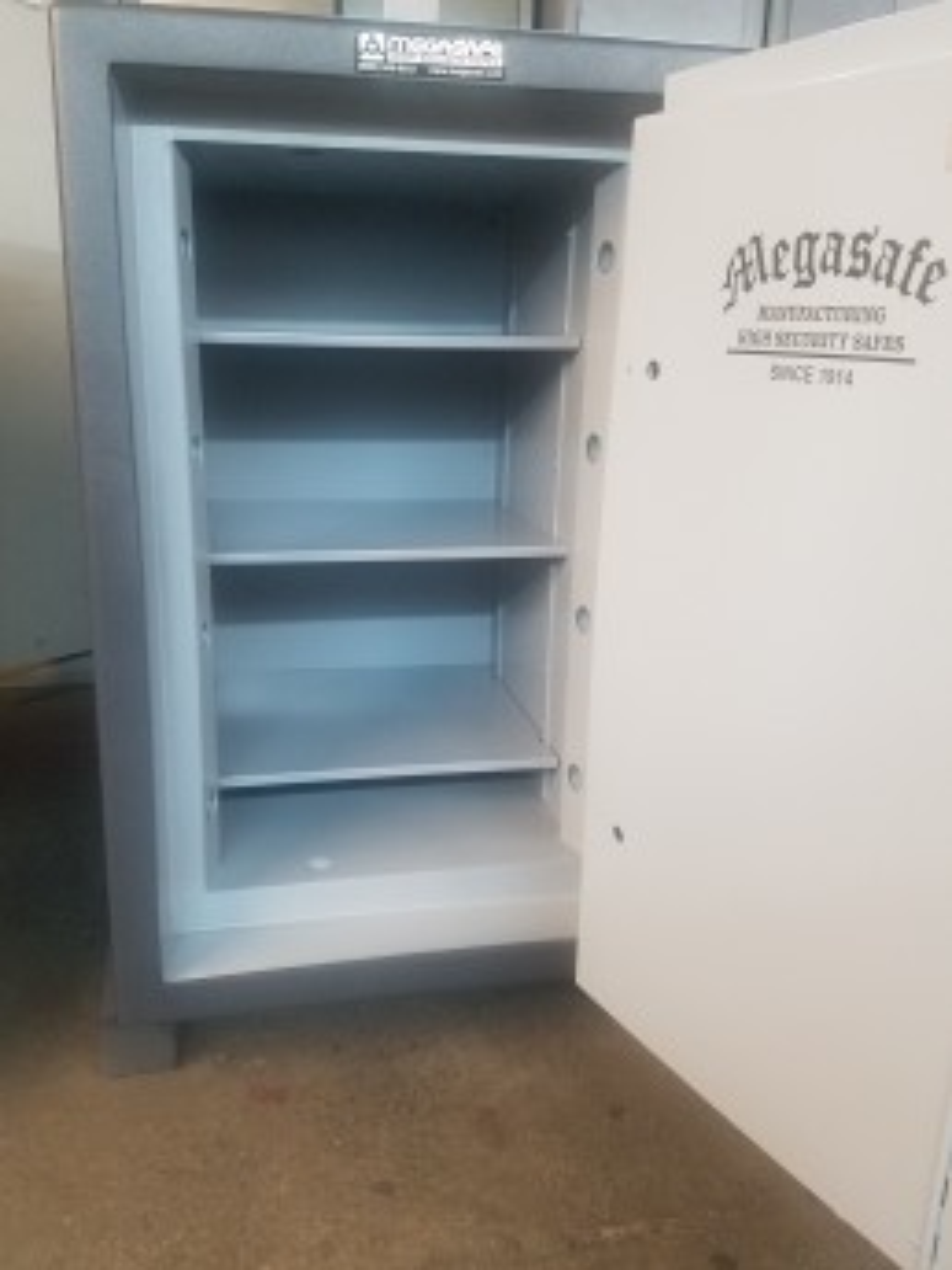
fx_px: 953
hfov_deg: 53.1
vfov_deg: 67.3
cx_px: 476
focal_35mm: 26
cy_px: 635
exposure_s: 1/15
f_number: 1.7
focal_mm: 4.2
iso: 200
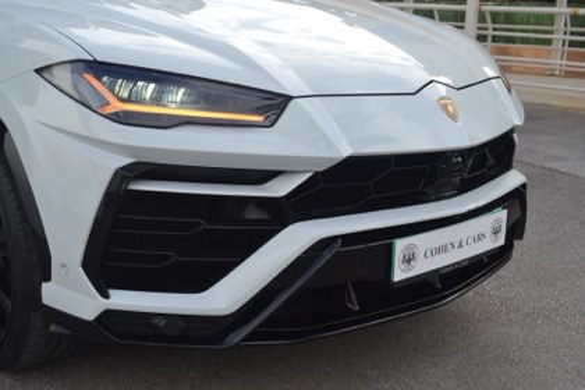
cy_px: 195
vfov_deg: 28.9
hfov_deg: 42.3
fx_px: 756
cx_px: 292
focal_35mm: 46
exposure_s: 1/160
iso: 100
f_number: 6.3
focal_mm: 31
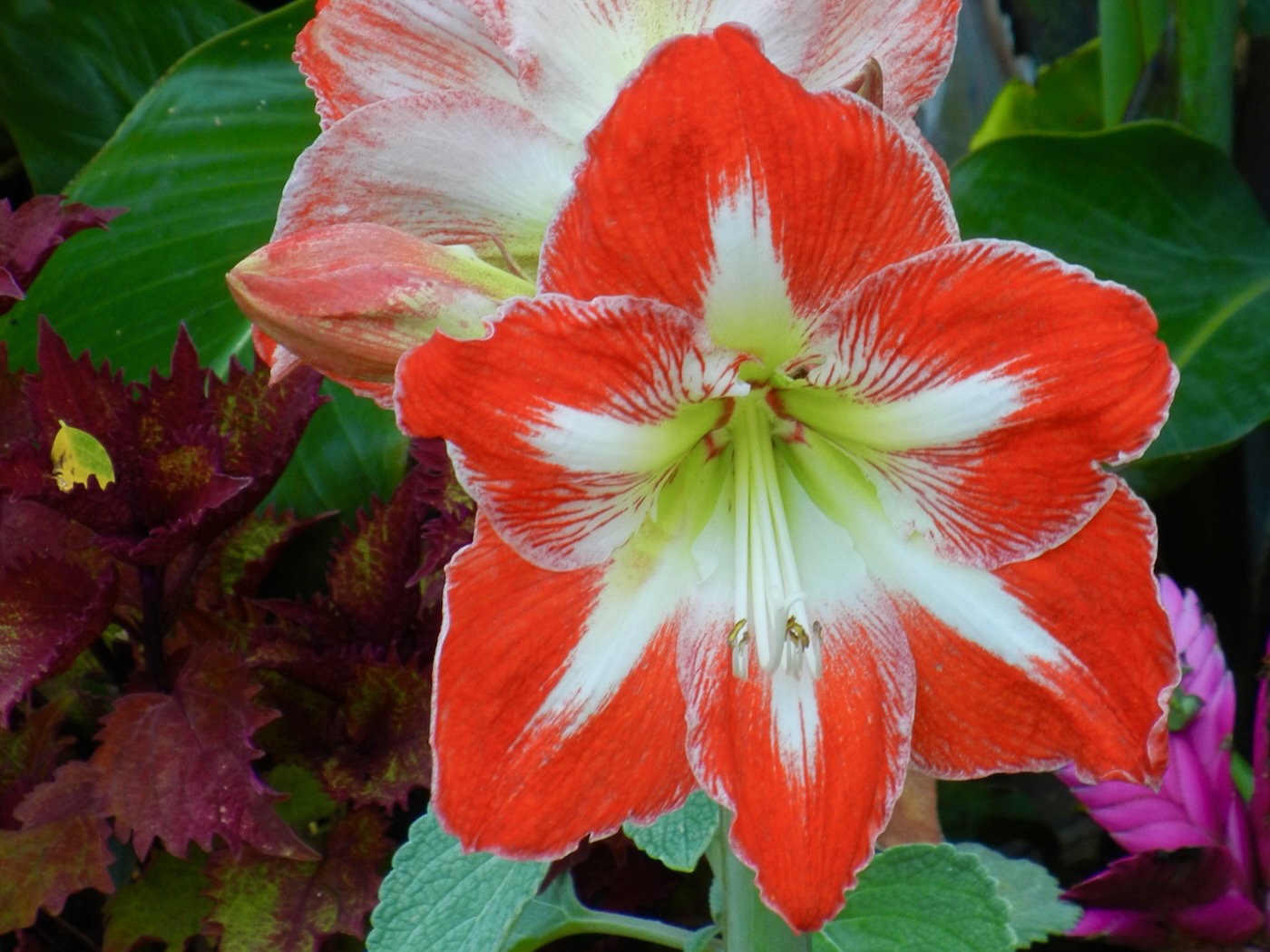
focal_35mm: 262
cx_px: 635
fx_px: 9612
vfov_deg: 5.7
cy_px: 476
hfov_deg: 7.6
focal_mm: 47.2
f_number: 5.1
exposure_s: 1/63.1
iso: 160
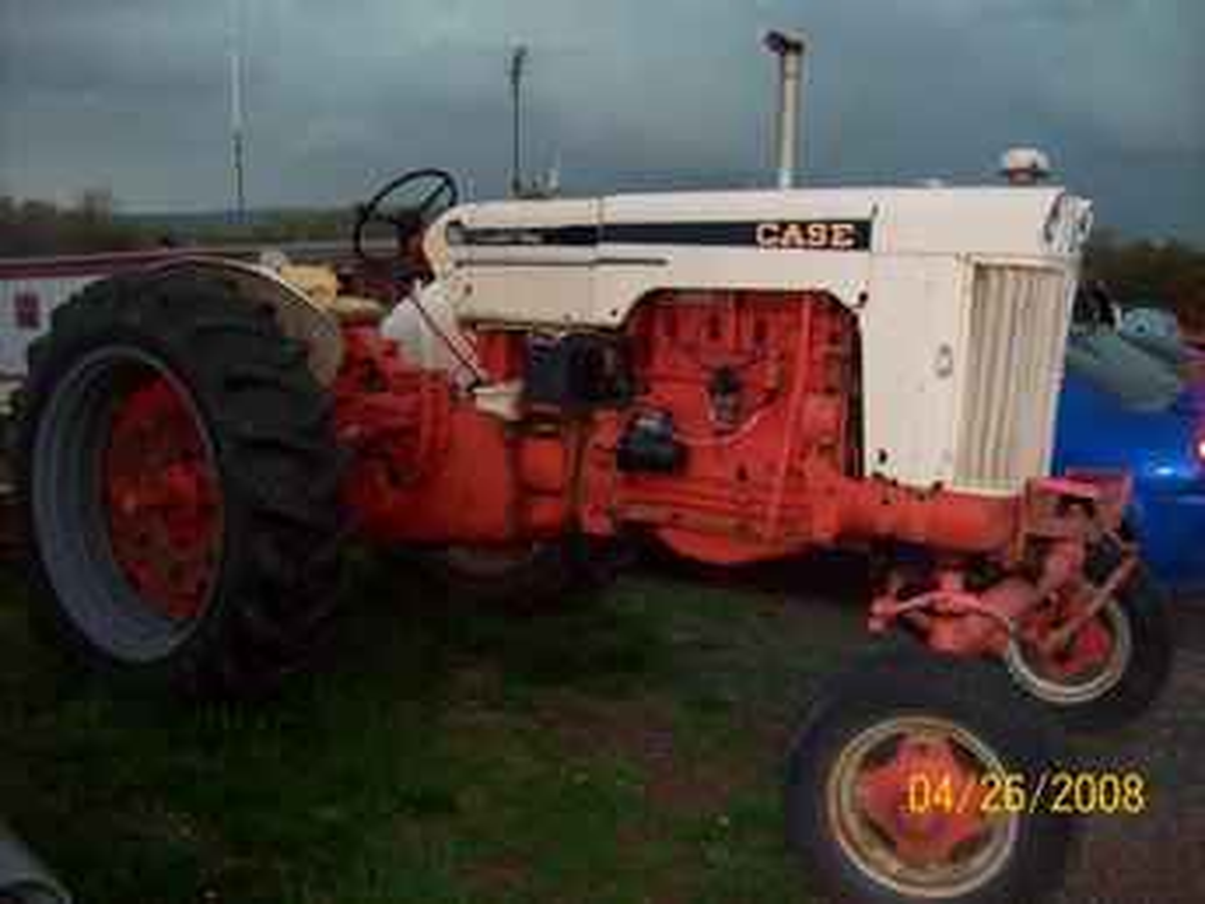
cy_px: 452
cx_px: 602
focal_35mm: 36
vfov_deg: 39.7
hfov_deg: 51.4
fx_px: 1253
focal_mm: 6
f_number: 2.7
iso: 140
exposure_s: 1/64
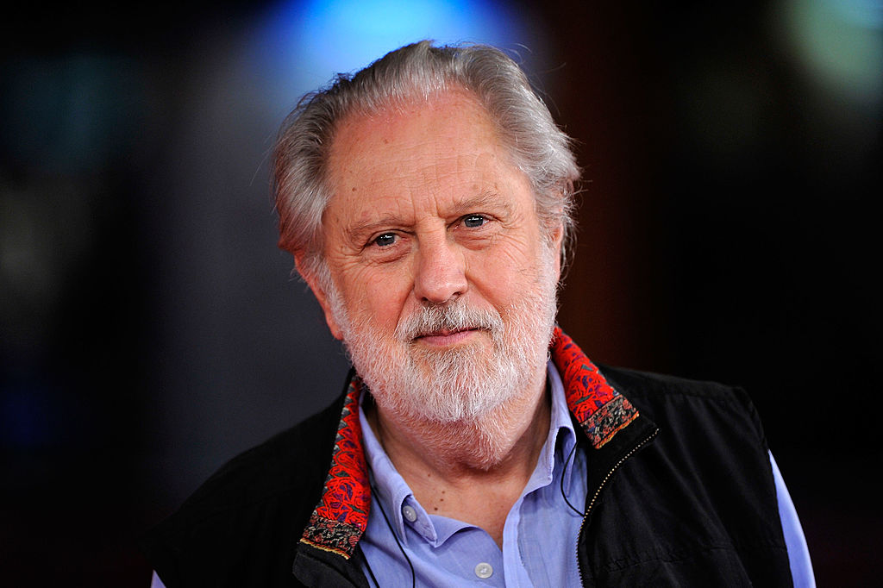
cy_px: 294
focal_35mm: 400
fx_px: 9807
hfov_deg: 5.2
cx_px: 442
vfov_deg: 3.4
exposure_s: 1/320
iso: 1600
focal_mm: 400
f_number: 4
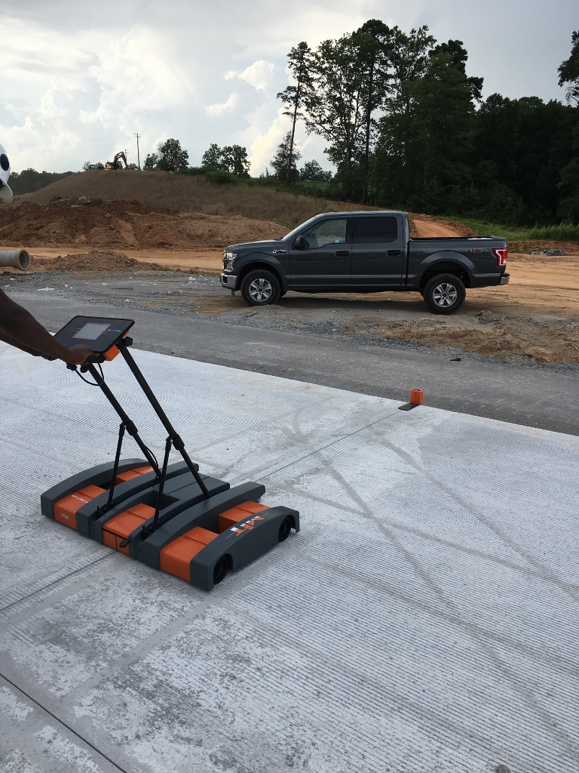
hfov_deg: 48.2
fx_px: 647
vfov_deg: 61.7
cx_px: 290
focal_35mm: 29
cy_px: 386
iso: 25
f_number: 2.2
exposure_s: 1/605
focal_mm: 4.15
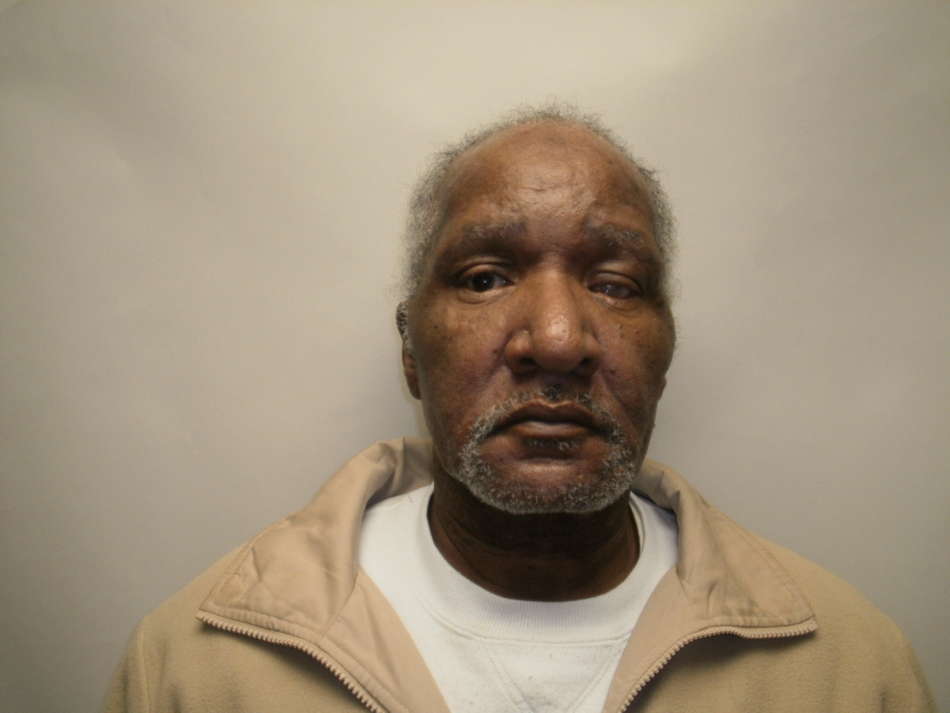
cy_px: 356
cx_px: 475
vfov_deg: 33.6
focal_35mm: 43
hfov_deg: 43.9
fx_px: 1180
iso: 125
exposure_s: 1/40
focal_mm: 7.61
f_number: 3.4
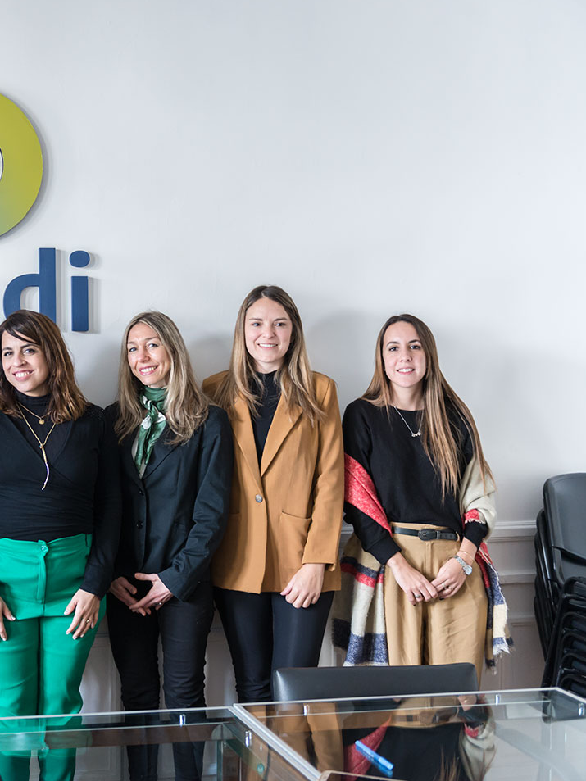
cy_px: 390
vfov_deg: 37.5
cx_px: 41
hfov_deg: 27.4
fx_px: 1151
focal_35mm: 51
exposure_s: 1/60
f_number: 2.8
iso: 1000
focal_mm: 35
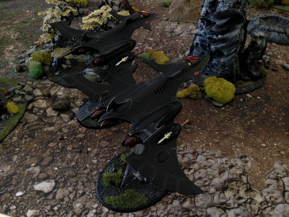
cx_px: 144
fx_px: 276
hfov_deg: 55.4
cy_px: 108
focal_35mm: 33
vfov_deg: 42.9
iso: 160
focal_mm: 4.12
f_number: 2.4
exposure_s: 1/20
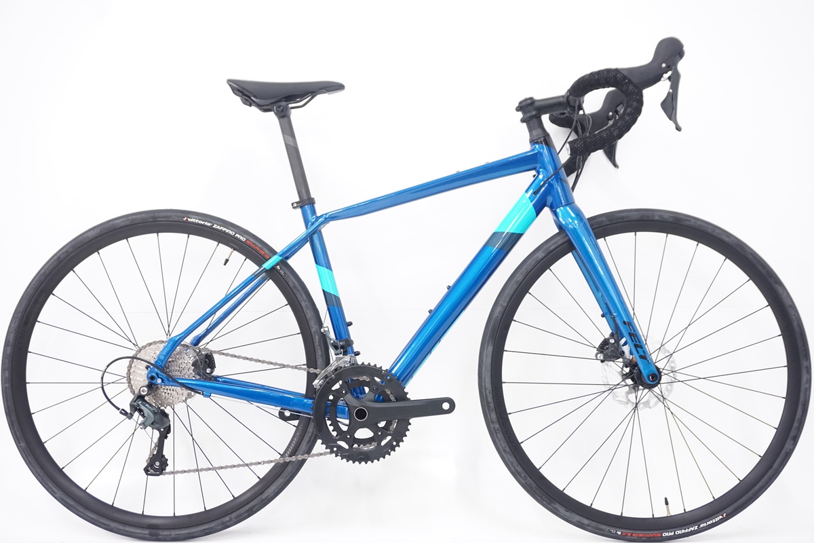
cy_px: 272
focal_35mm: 36
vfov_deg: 36.9
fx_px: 814
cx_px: 407
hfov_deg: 53.1
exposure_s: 1/25
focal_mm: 24
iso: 1600
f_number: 5.6
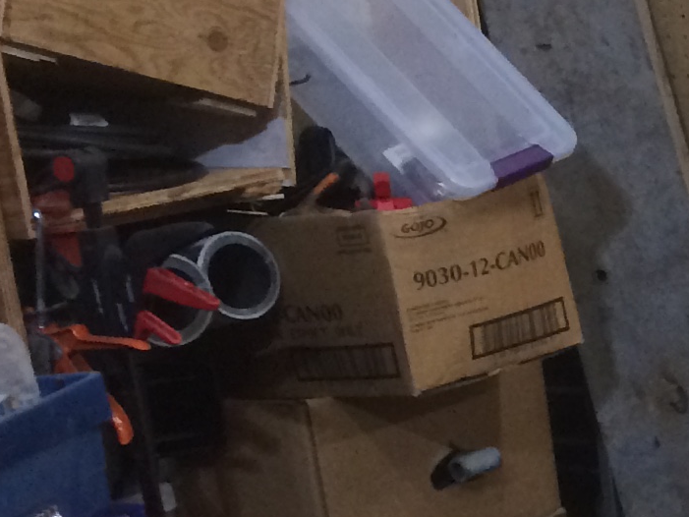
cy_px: 476
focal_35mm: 135
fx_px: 2688
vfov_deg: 10.9
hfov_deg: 12.2
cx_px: 1560
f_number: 2.2
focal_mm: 4.15
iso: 125
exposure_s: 1/30
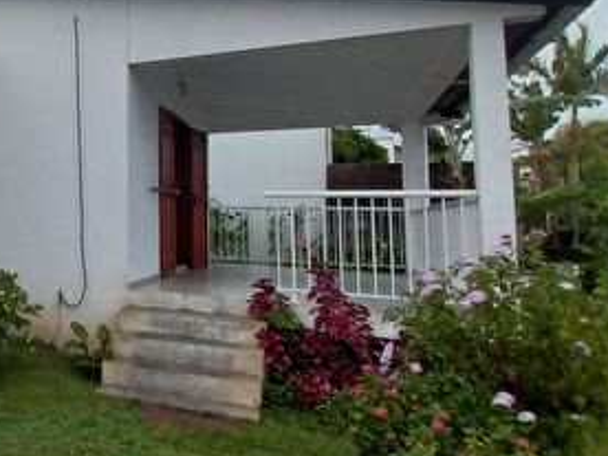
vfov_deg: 42.7
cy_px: 177
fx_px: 580
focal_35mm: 33
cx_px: -75
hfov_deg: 42.3
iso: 64
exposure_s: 1/657
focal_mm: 1.13
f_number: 2.2
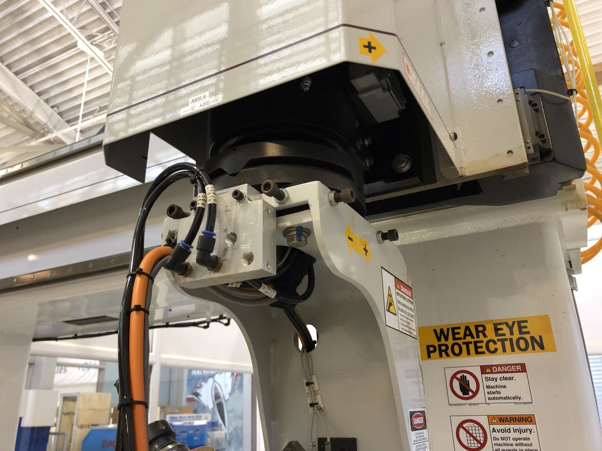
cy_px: 226
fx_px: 487
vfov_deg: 49.7
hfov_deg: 63.4
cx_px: 301
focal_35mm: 28
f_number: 1.8
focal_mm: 3.99
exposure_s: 1/15
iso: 40
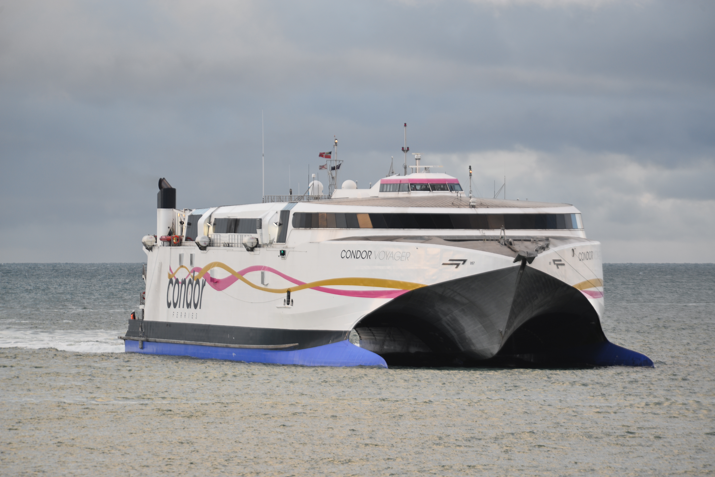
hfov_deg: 5.2
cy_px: 238
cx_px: 358
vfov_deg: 3.4
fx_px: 7947
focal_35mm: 400
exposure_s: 1/160
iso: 160
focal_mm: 400
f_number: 6.3
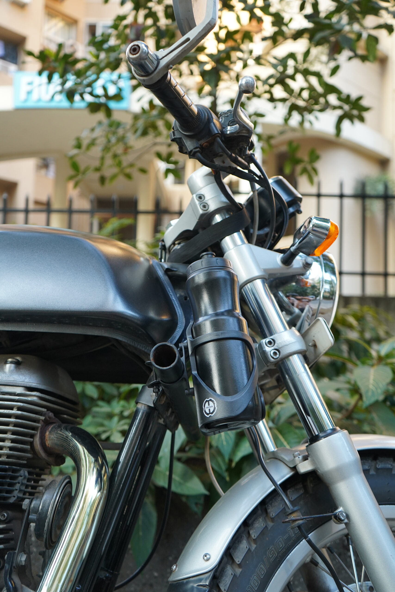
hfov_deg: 38.9
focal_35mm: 34
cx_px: 198
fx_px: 559
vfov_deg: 55.8
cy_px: 296
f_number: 4
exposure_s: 1/160
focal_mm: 34
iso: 1250
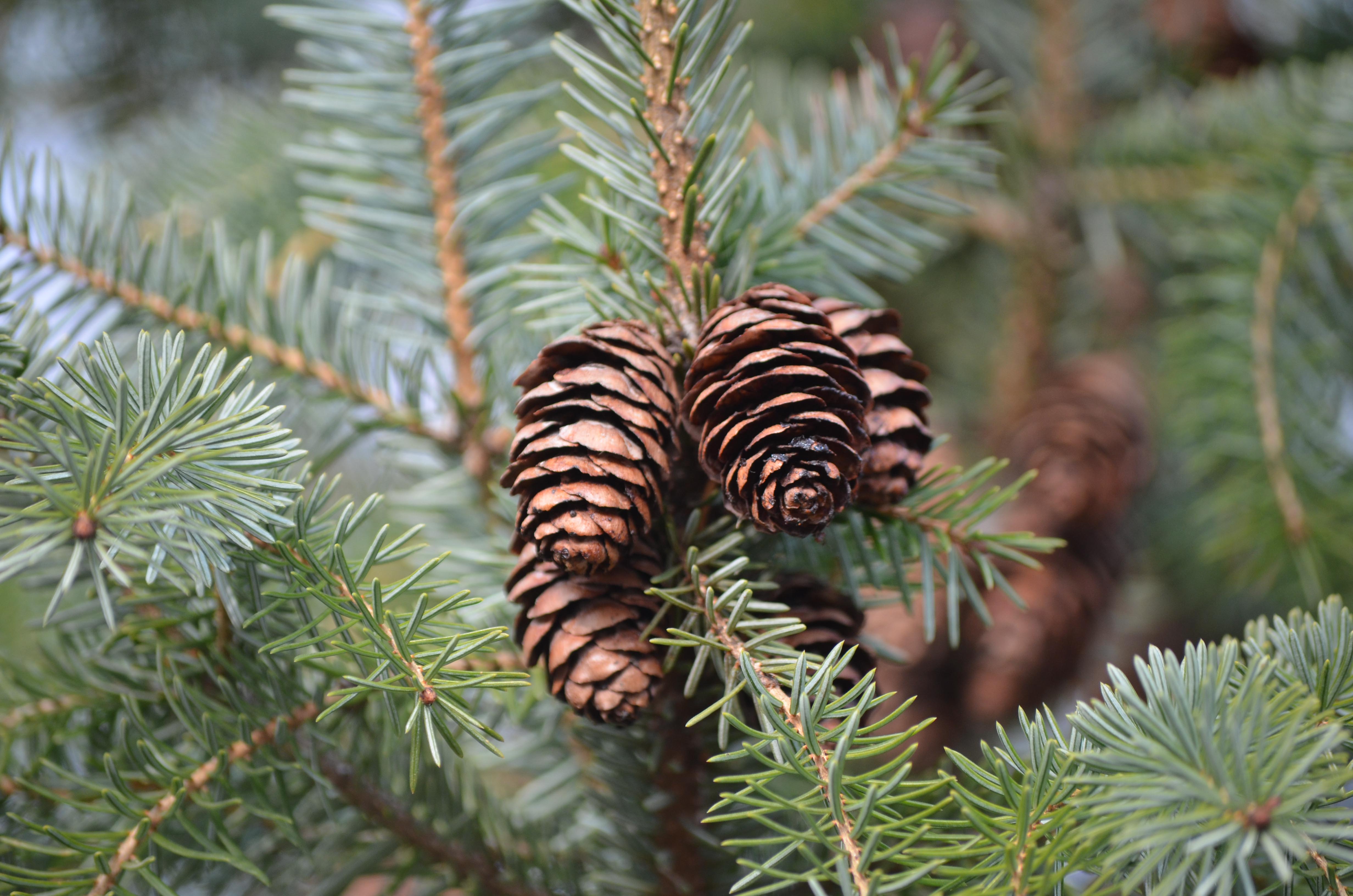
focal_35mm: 240
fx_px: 9001
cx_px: 676
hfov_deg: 8.6
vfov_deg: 5.7
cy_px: 448
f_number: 5.3
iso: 400
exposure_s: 1/320
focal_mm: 160
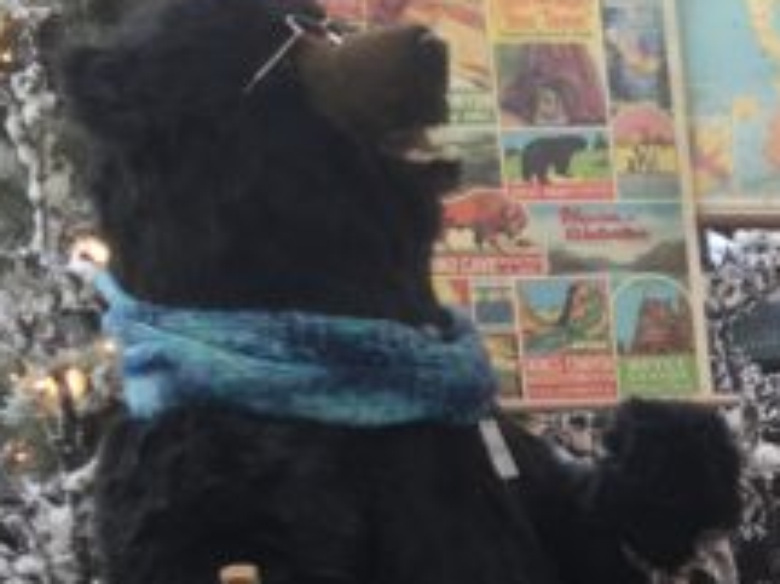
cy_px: 842
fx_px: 3108
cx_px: 1836
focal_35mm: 138
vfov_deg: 10.4
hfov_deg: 11.8
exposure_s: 1/40
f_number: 2.2
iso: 25
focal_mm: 4.15
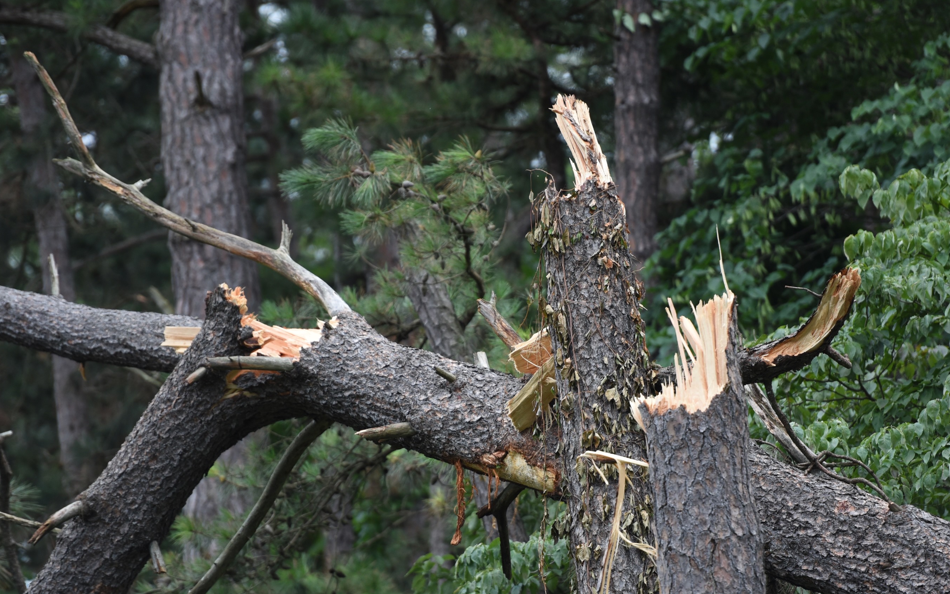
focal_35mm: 265
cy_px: 397
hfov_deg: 7.9
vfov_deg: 5.0
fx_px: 6861
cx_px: 531
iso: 800
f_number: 2.8
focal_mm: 200
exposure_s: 1/320
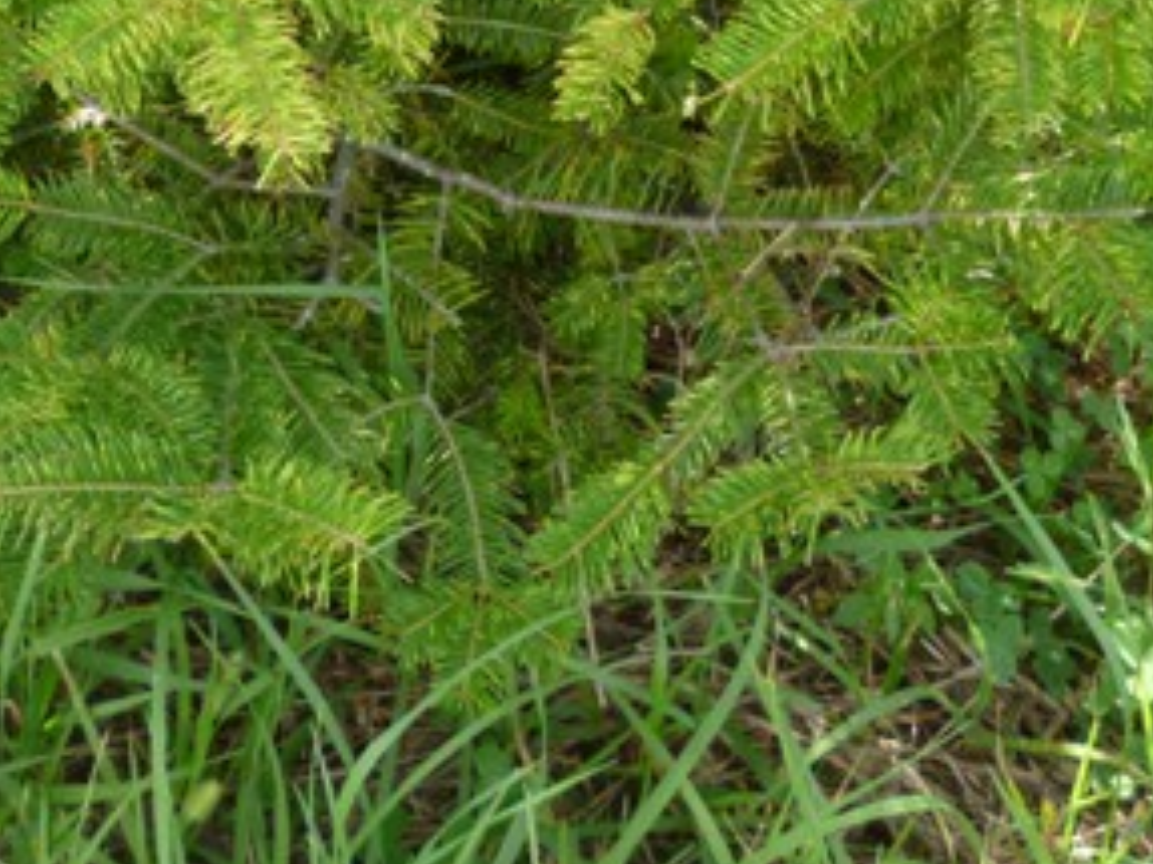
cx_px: 494
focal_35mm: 78
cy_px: -233
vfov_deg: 17.8
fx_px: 2597
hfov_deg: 25.0
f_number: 3.1
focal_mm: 5
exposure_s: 1/125
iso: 100
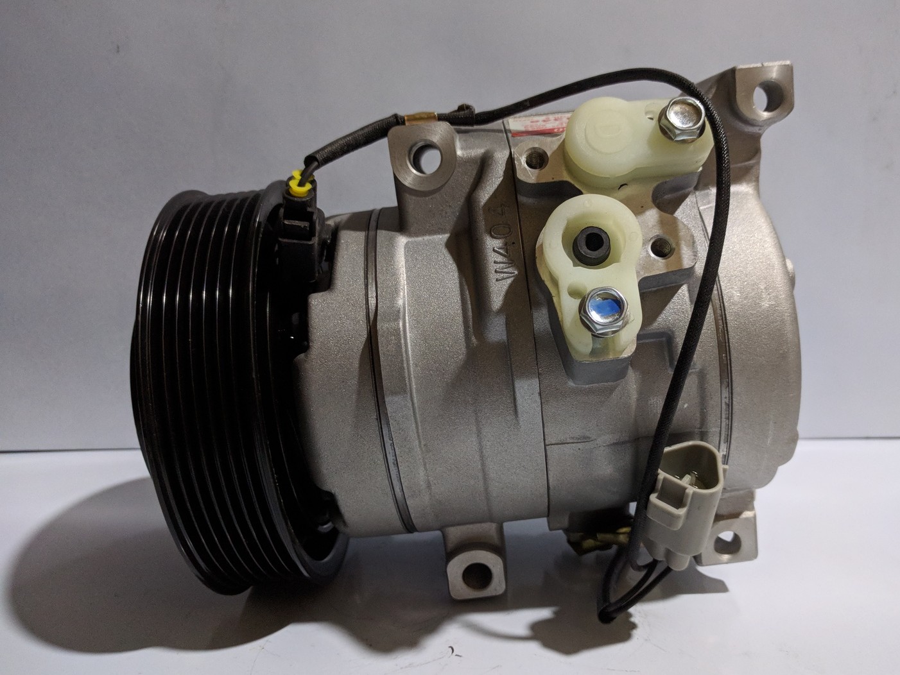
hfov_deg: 67.3
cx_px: 450
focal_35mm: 26
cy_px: 338
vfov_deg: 53.1
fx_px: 676
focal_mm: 4.67
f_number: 2
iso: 925
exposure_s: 1/28.4
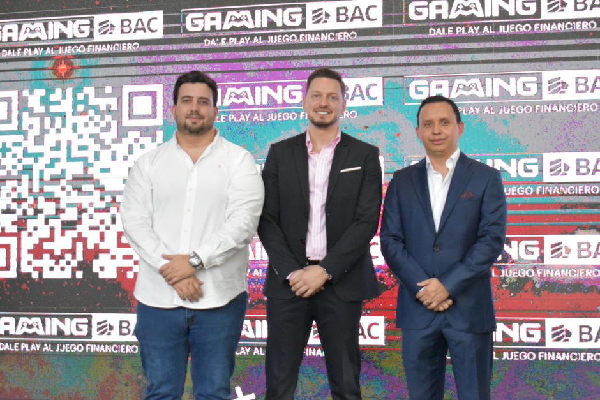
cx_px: 300
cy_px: 200
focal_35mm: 60
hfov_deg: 33.4
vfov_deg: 22.6
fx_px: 1000
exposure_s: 1/1000
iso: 5000
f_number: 5.6
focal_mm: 40
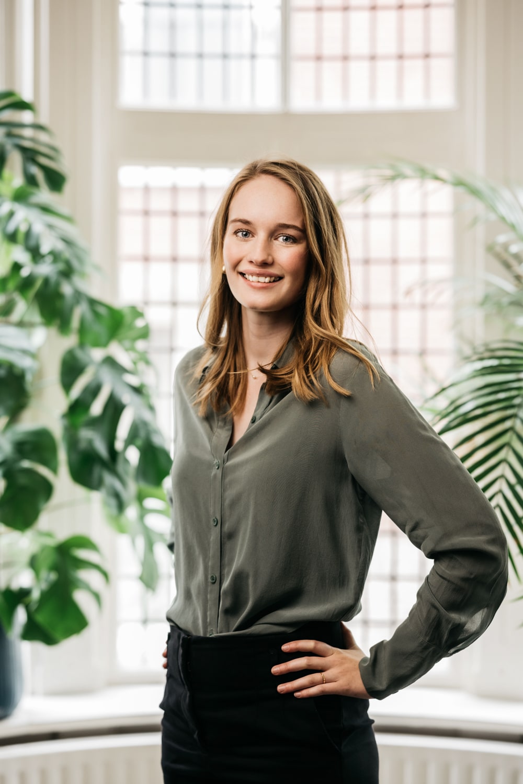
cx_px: 262
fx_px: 1852
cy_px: 392
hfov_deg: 16.1
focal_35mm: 85
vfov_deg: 23.9
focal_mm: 85
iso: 400
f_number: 2.5
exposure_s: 1/50
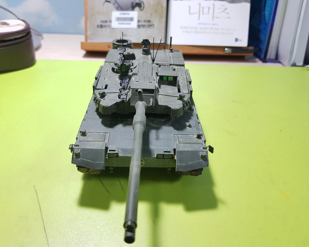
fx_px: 256
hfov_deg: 62.2
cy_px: 121
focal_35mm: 28
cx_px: 149
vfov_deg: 51.5
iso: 125
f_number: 1.7
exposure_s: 1/60
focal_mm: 4.3
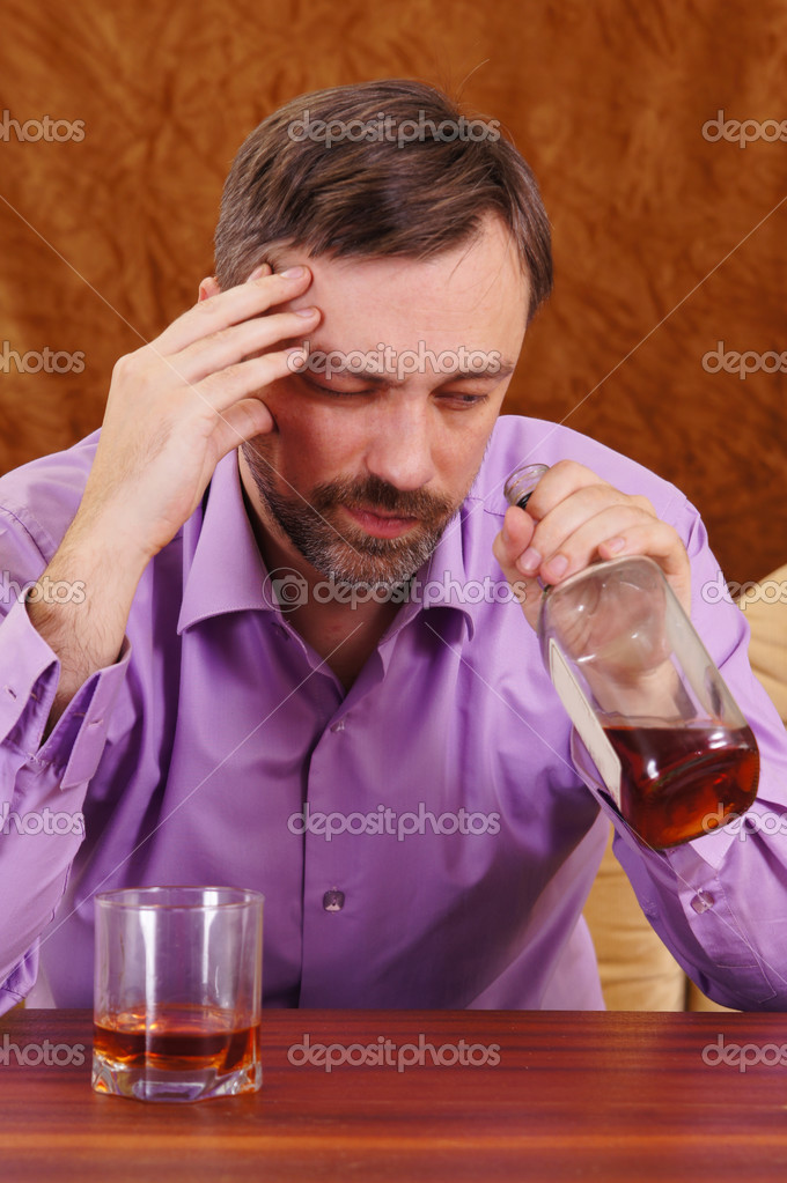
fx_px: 3696
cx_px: 394
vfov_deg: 18.2
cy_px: 592
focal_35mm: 112
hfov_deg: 12.2
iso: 100
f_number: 5.6
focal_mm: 75
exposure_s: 1/125
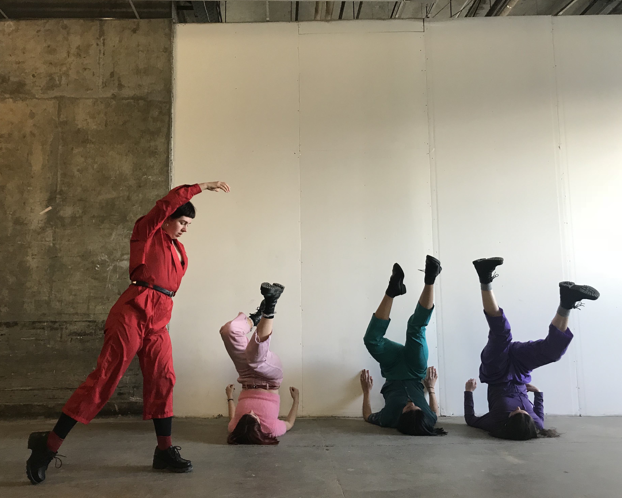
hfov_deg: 58.8
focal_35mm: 30
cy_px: 247
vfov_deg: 48.5
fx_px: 552
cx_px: 300
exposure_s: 1/33
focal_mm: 3.99
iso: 40
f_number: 1.8
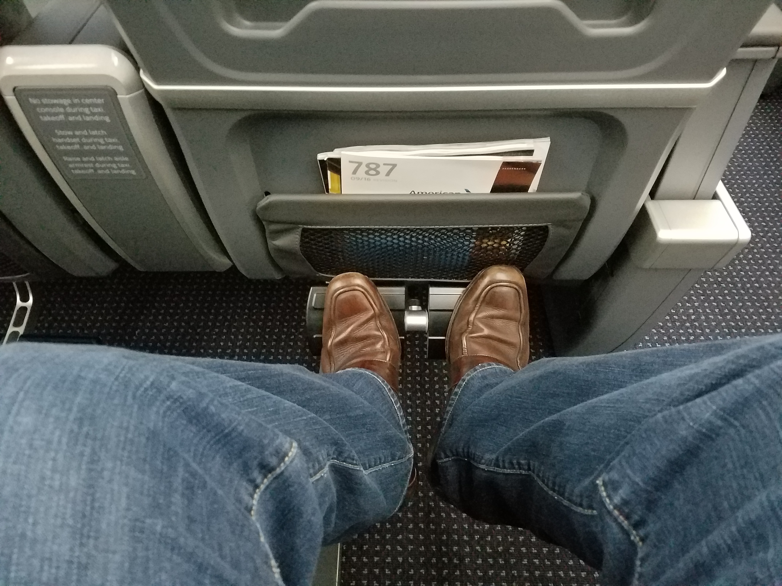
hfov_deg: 65.3
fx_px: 610
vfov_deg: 51.4
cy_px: 293
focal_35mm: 27
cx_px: 391
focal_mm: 4.25
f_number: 1.7
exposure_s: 1/10
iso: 1250
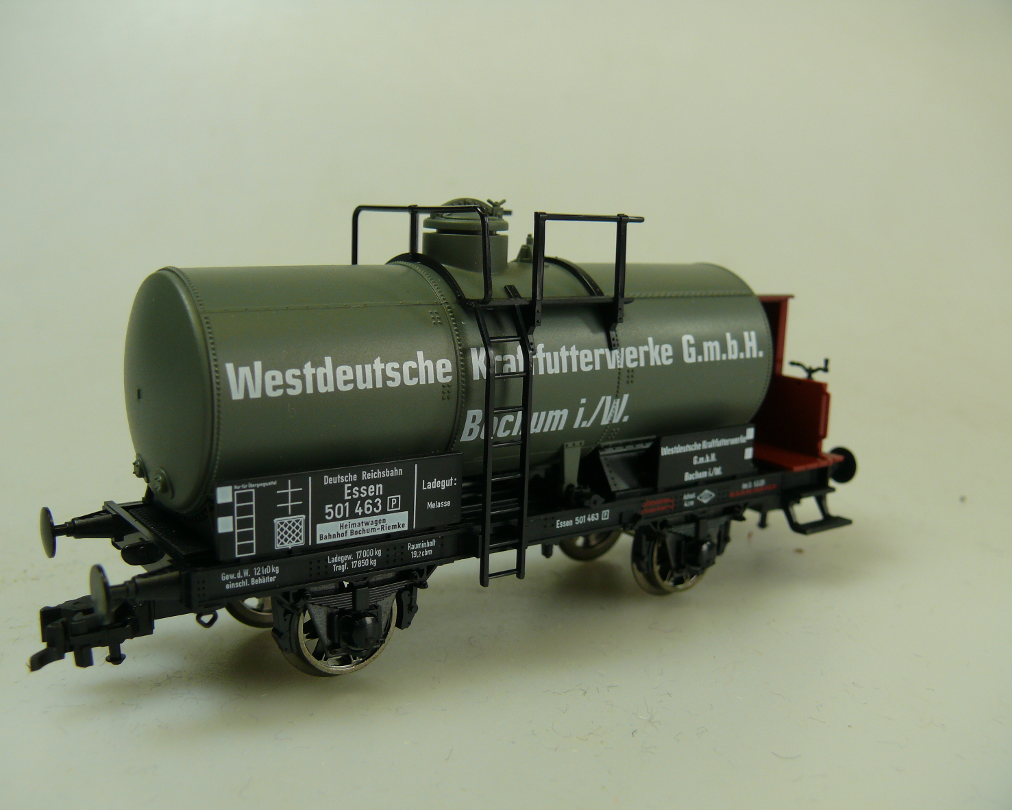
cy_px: 409
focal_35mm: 37
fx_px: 1108
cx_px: 480
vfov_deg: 40.1
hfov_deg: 49.1
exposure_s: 1/100
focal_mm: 7.4
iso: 100
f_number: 4
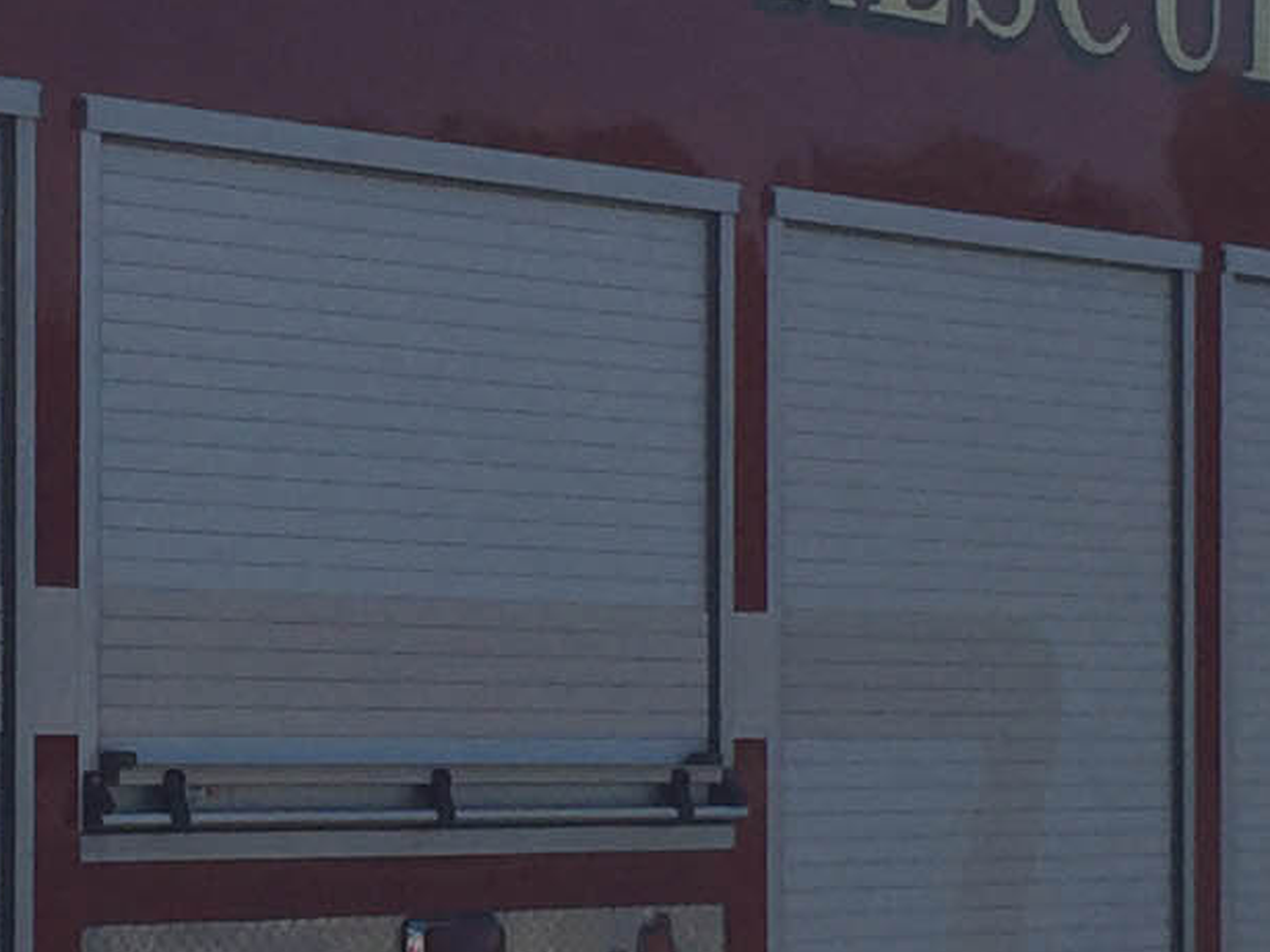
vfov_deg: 9.6
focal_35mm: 154
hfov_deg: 12.7
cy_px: 655
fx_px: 5649
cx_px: 136
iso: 32
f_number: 2.2
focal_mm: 4.15
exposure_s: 1/3597
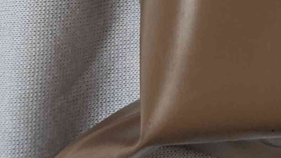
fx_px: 1118
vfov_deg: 7.3
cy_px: -279
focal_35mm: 150
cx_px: 427
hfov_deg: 13.5
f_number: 1.8
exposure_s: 1/125
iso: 79
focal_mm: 4.44
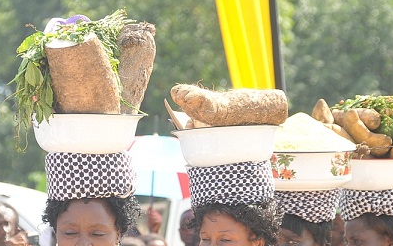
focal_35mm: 348
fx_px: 3729
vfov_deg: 3.8
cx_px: 166
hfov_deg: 6.0
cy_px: 238
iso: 200
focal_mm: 116
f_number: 5.6
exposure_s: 1/200
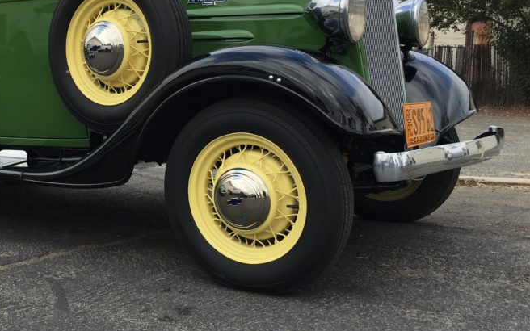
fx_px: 693
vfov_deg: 26.7
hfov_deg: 40.8
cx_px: 143
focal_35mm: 48
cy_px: 110
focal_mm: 4.15
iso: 25
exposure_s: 1/855
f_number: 2.2
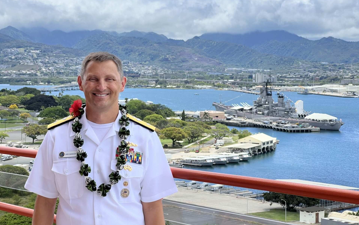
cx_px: 180
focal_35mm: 82
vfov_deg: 15.9
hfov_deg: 25.2
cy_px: 106
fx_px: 802
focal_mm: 9
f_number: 2.8
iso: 32
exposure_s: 1/927
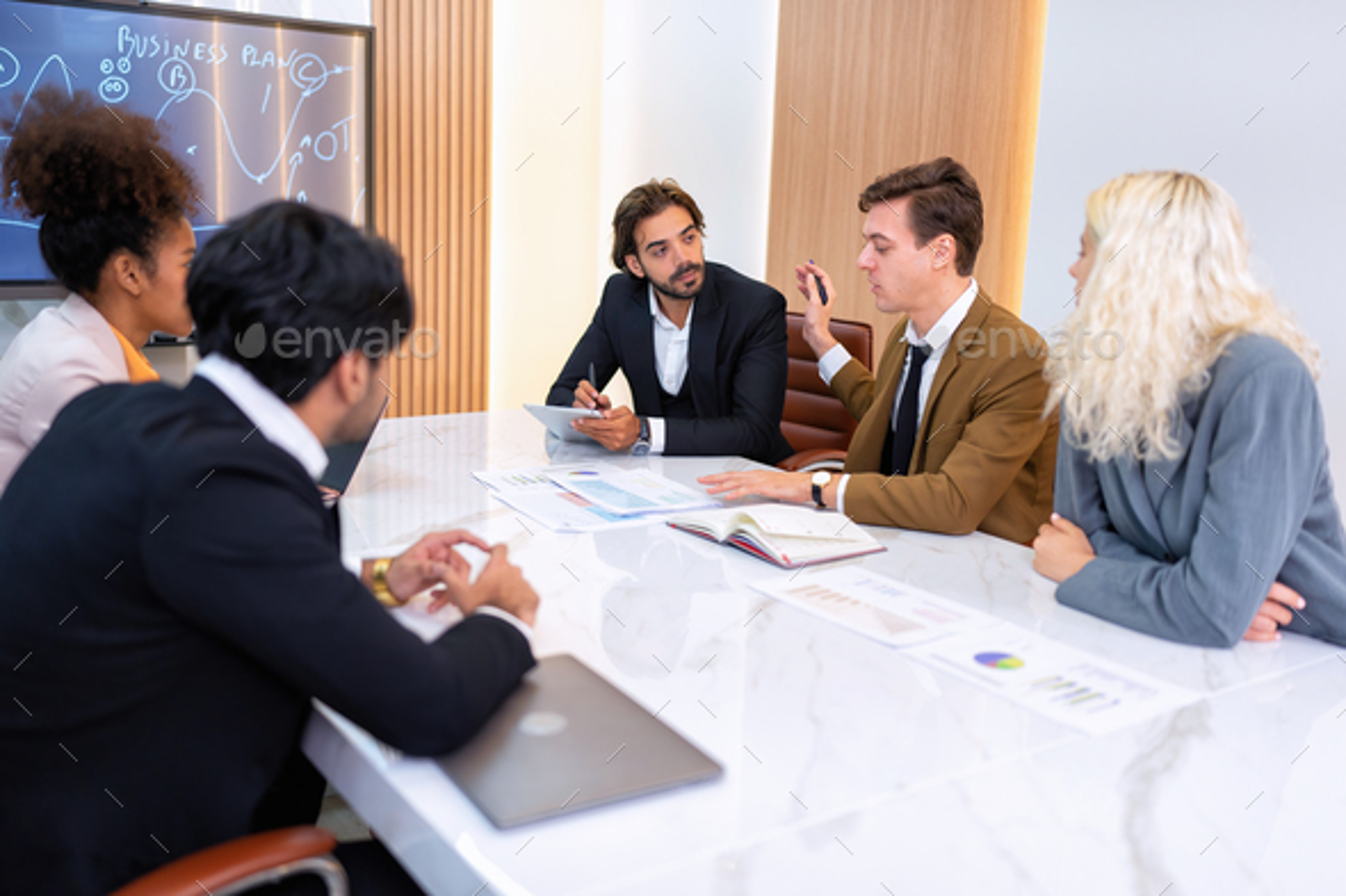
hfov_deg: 54.4
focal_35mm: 35
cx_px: 673
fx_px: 1308
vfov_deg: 37.8
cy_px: 448
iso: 100
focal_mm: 35
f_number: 1.4
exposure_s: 1/160
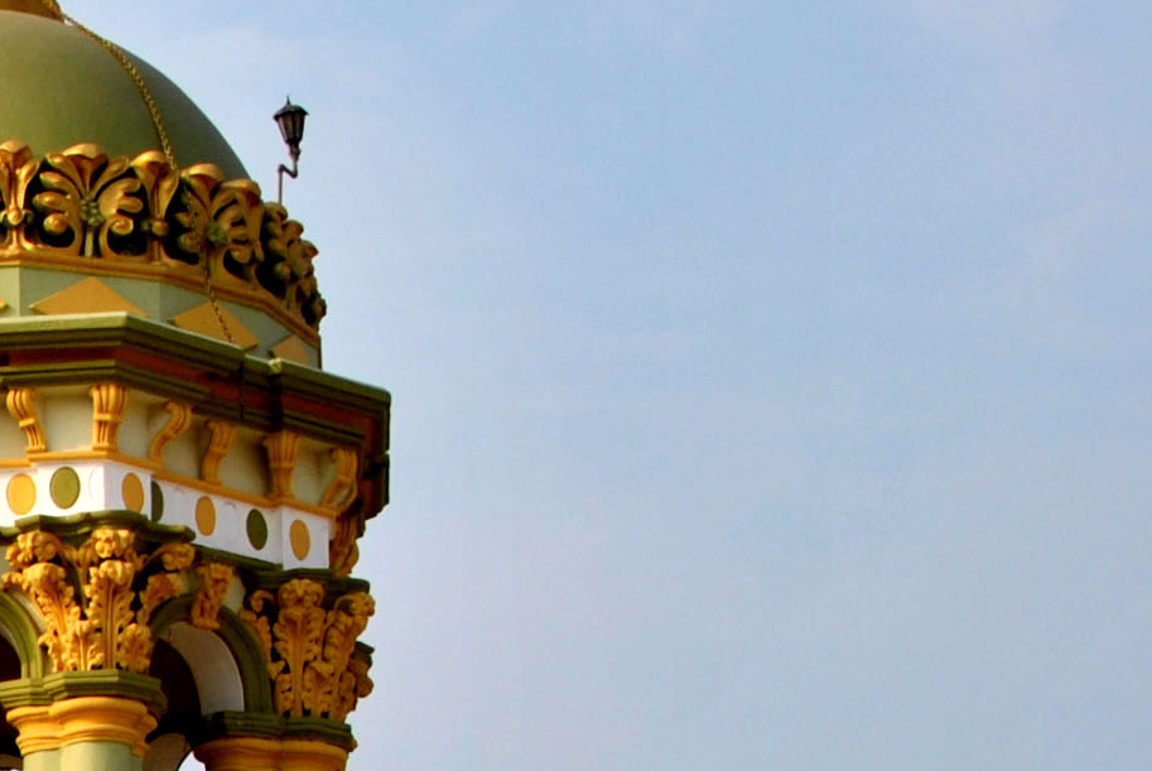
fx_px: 4485
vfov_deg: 9.6
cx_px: -487
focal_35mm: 140
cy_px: 1085
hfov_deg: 13.9
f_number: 10
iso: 100
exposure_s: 1/400
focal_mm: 22
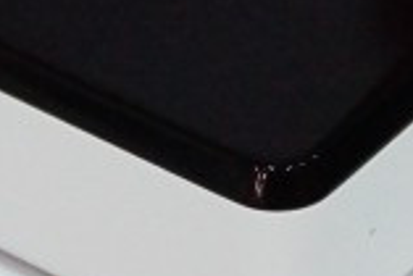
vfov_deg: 1.7
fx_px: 9198
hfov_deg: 2.6
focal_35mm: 801
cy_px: 21
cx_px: 124
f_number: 4
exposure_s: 1/30
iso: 1600
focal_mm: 70
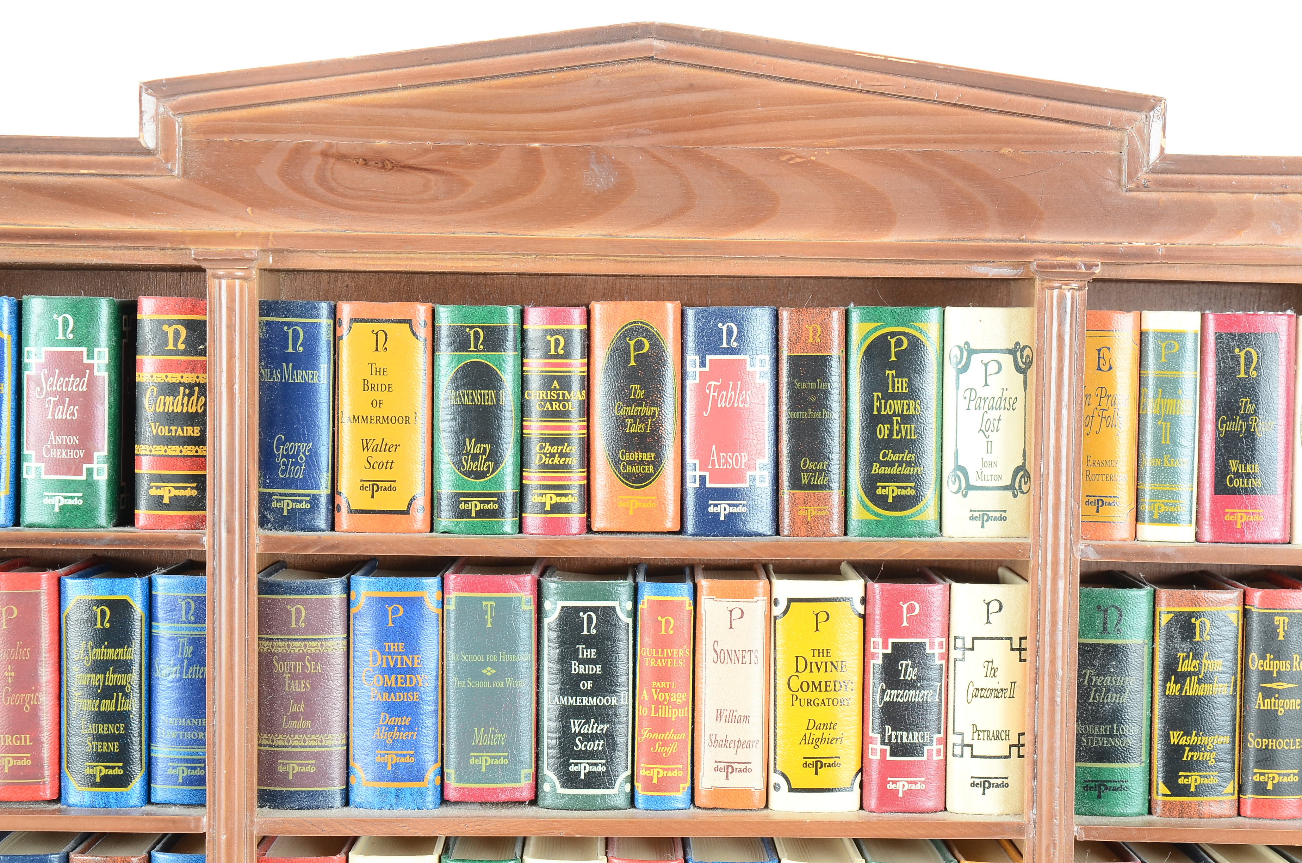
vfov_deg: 20.1
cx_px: 651
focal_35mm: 68
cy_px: 432
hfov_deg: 29.9
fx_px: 2436
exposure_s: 1/60
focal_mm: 45
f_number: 9
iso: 320
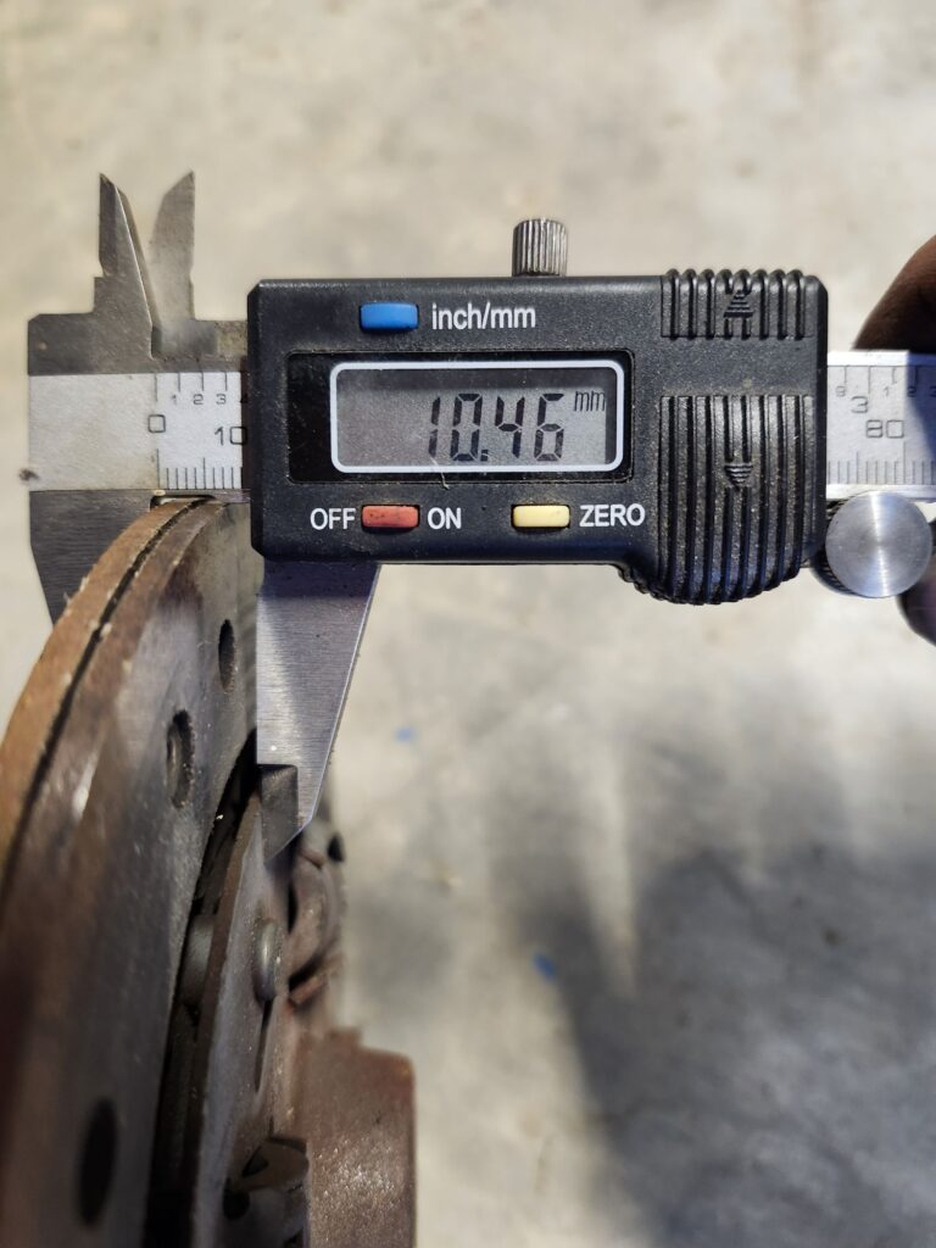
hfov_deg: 58.9
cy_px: 624
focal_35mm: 23
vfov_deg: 73.9
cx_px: 468
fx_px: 829
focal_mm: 5.54
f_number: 1.8
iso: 640
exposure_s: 1/40
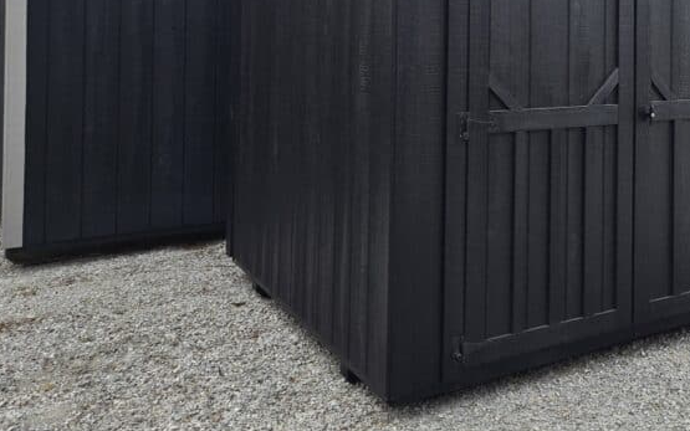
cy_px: 25
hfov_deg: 42.0
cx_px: 569
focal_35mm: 45
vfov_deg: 27.3
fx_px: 846
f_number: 1.8
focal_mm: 5.4
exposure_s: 1/640
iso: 25
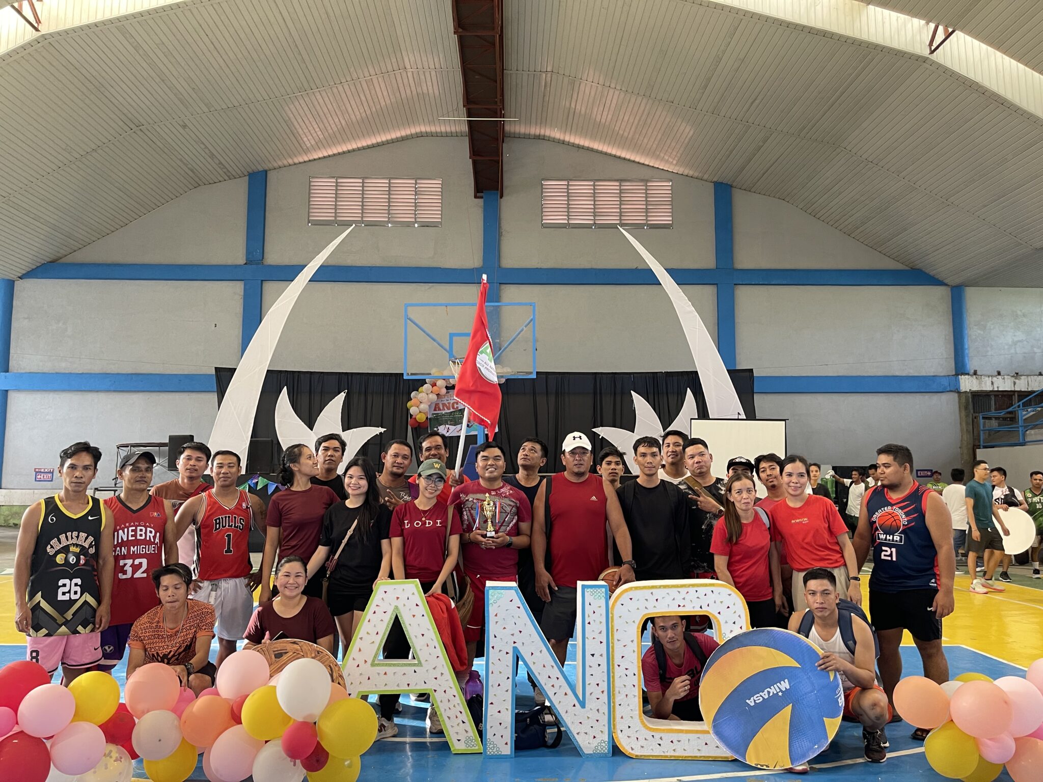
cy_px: 391
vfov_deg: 53.1
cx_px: 522
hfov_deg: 67.3
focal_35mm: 26
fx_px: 783
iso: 160
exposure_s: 1/60
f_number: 1.6
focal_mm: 5.1
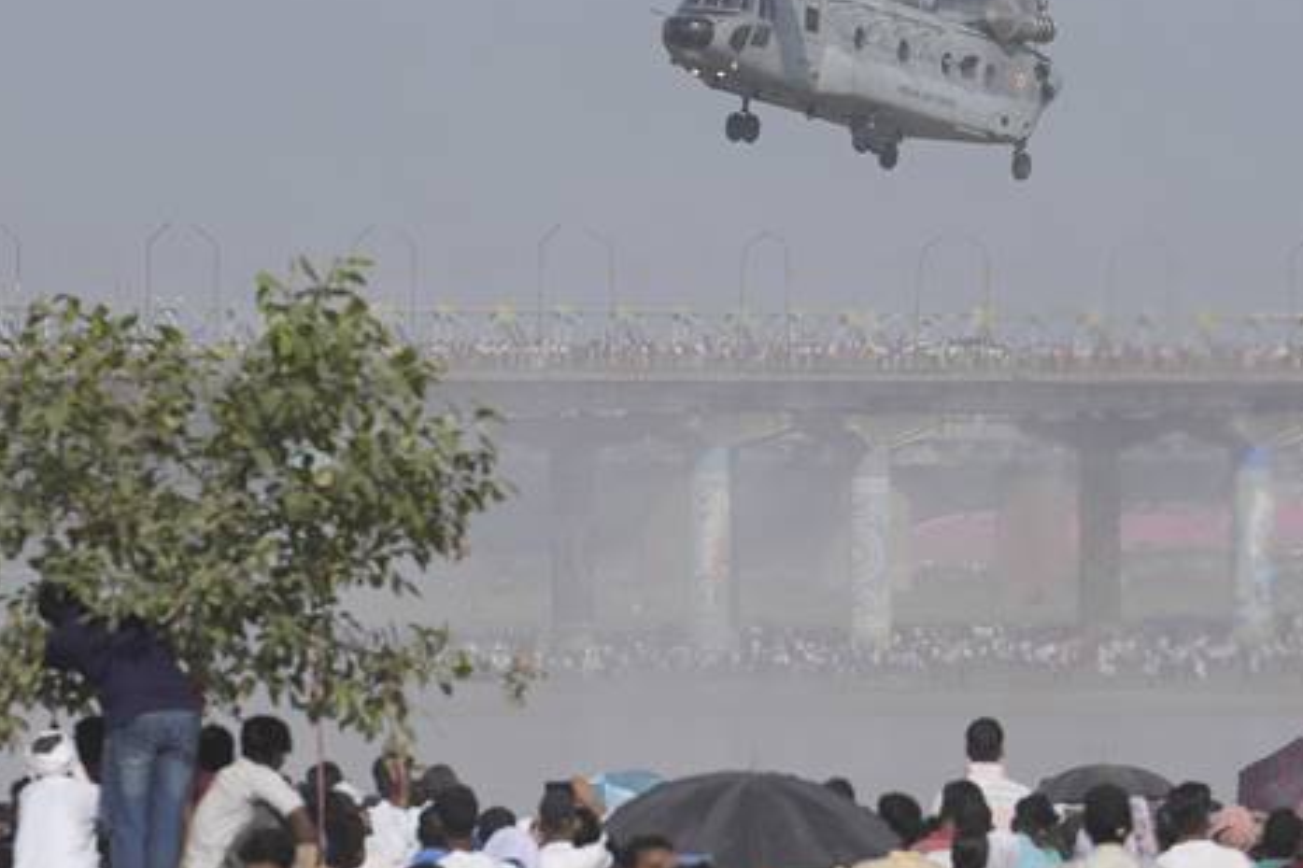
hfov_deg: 4.0
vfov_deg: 2.7
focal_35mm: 516
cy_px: 538
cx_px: 807
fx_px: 18675
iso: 160
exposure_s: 1/800
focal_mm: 200
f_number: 6.3
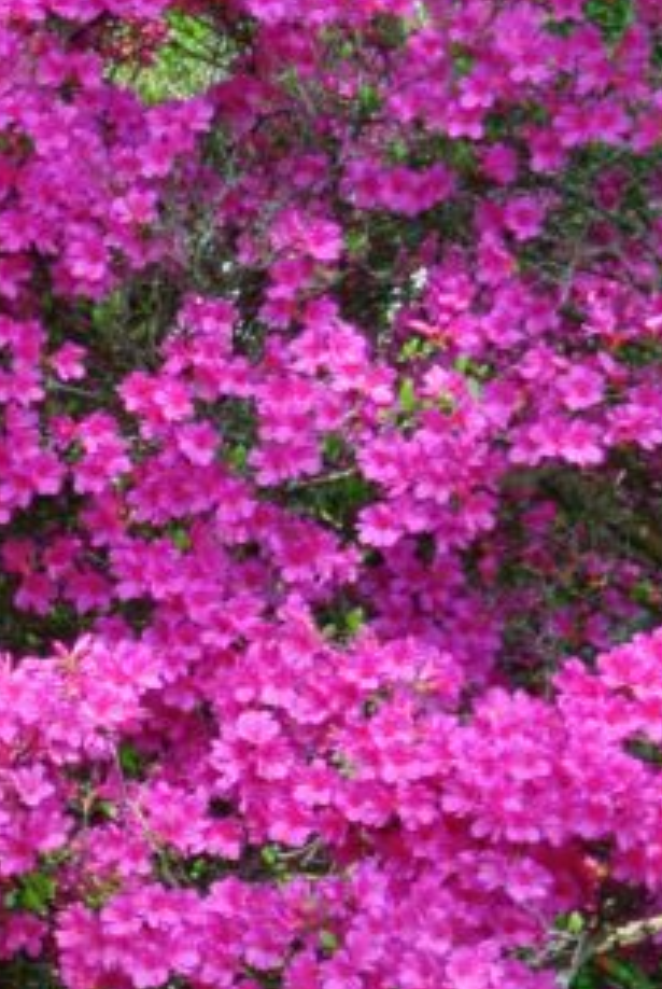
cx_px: -302
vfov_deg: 7.6
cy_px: 365
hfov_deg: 5.1
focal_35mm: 271
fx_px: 7449
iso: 100
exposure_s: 1/80
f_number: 5.6
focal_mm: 30
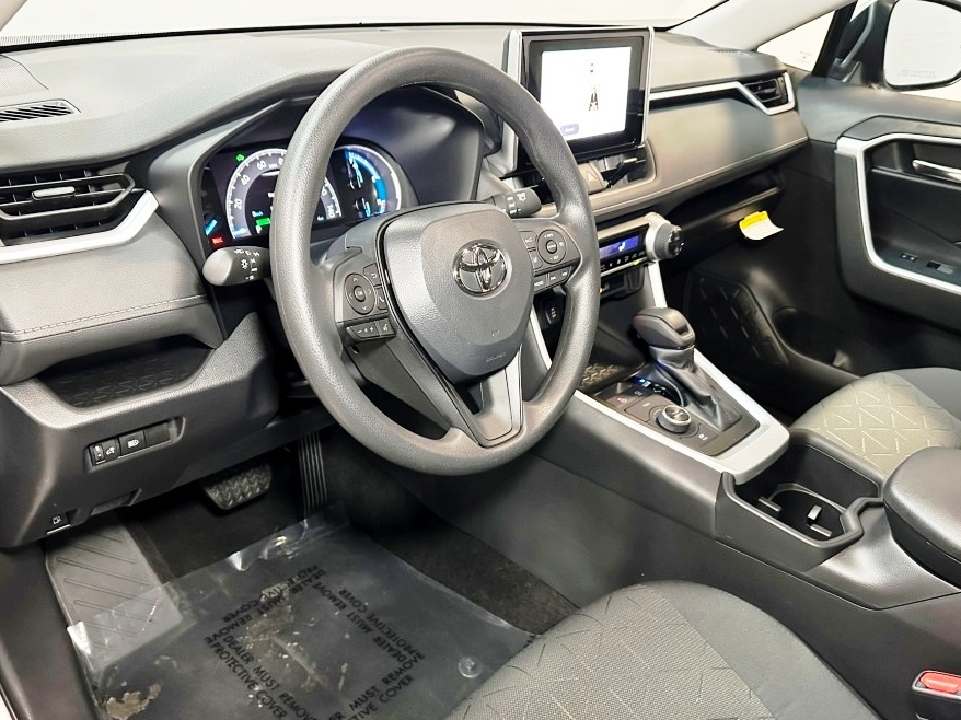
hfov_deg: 63.4
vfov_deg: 49.5
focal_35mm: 28
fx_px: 777
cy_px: 418
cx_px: 452
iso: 800
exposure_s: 1/30
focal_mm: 6.86
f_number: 1.78
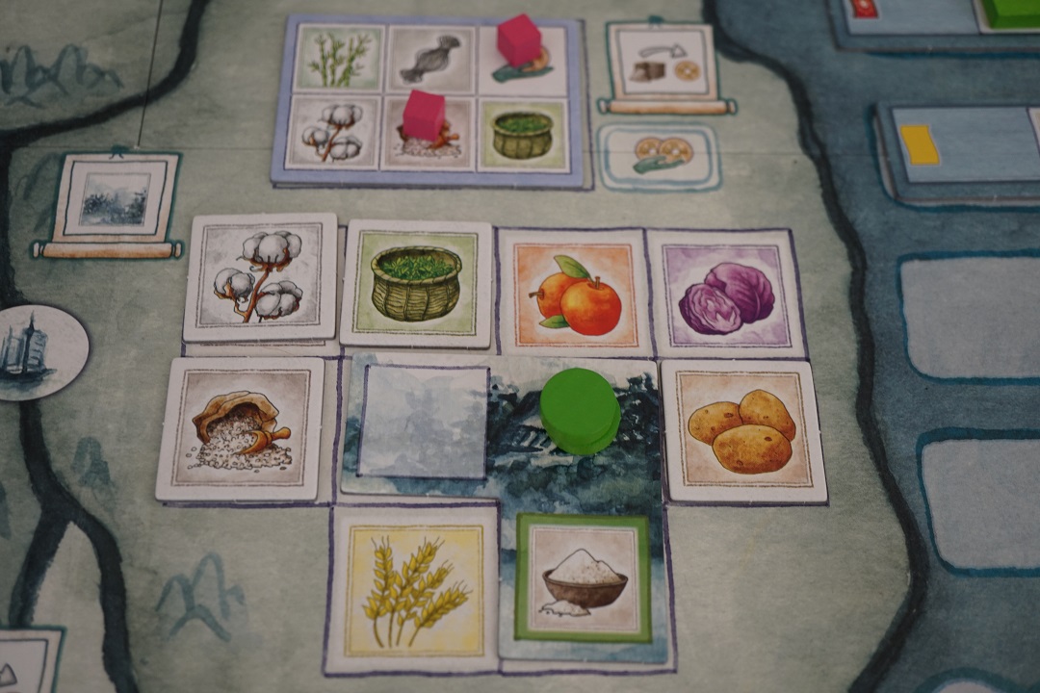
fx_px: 1300
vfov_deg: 29.9
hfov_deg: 43.6
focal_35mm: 45
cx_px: 520
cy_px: 346
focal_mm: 30
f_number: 4
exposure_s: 1/60
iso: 320
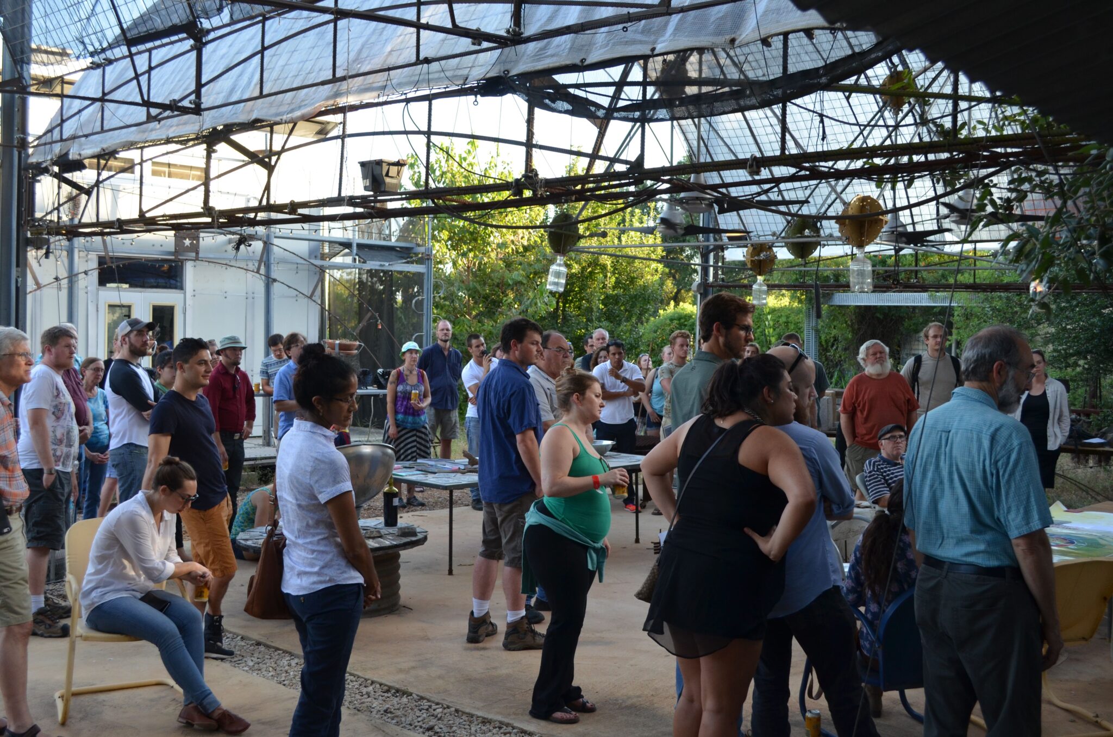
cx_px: 556
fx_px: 1203
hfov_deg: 49.6
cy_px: 368
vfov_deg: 34.1
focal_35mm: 39
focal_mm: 26
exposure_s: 1/125
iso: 400
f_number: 5.6
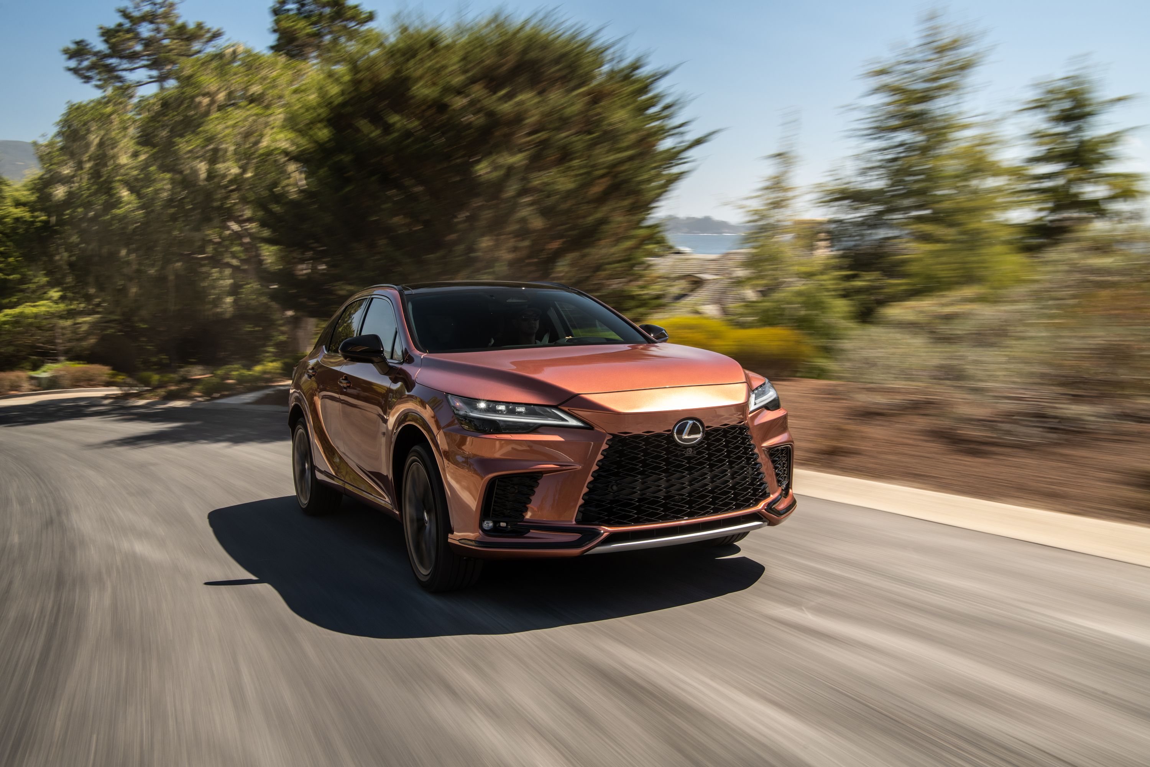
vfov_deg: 41.1
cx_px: 575
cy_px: 384
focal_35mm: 32
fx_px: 1022
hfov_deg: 58.7
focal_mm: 32
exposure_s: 1/20
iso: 200
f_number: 14
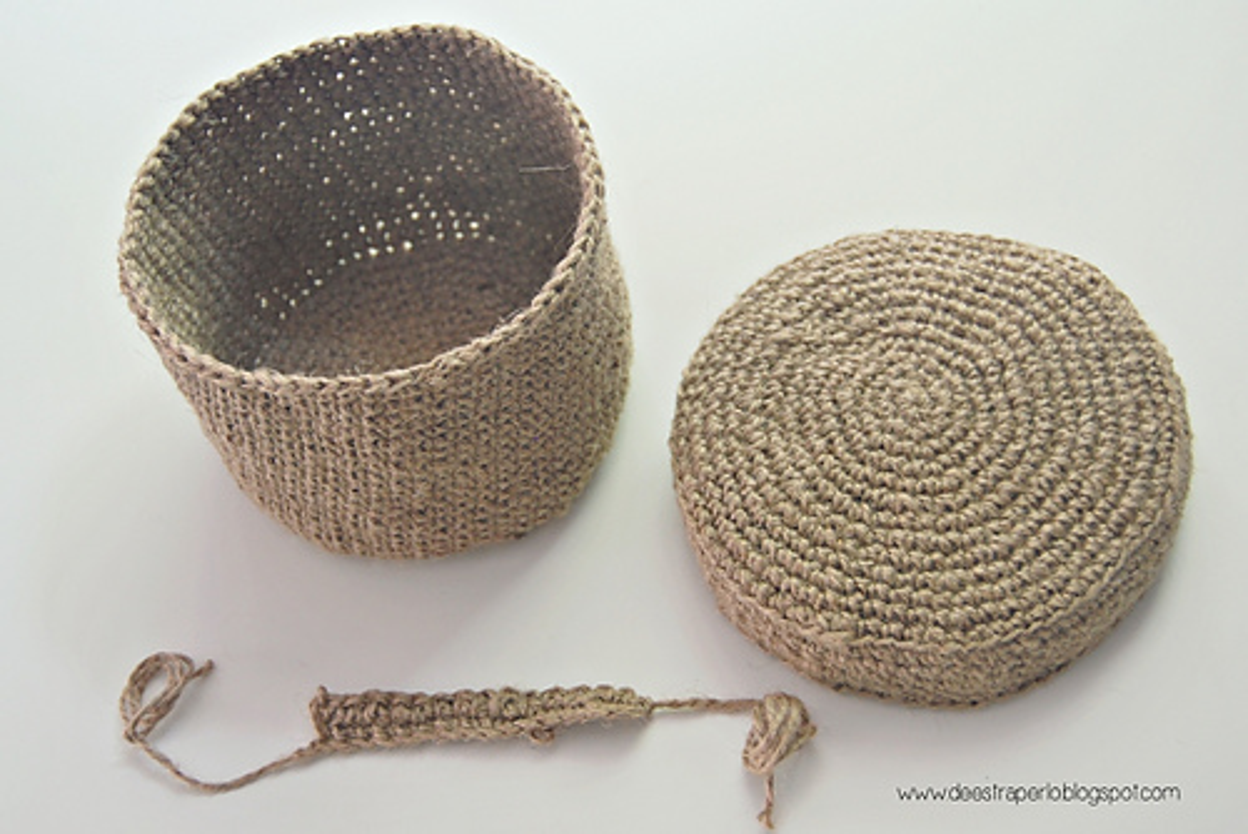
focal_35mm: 46
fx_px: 1613
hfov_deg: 42.3
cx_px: 624
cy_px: 417
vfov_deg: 29.0
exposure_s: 1/30
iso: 280
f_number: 4.5
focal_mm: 31
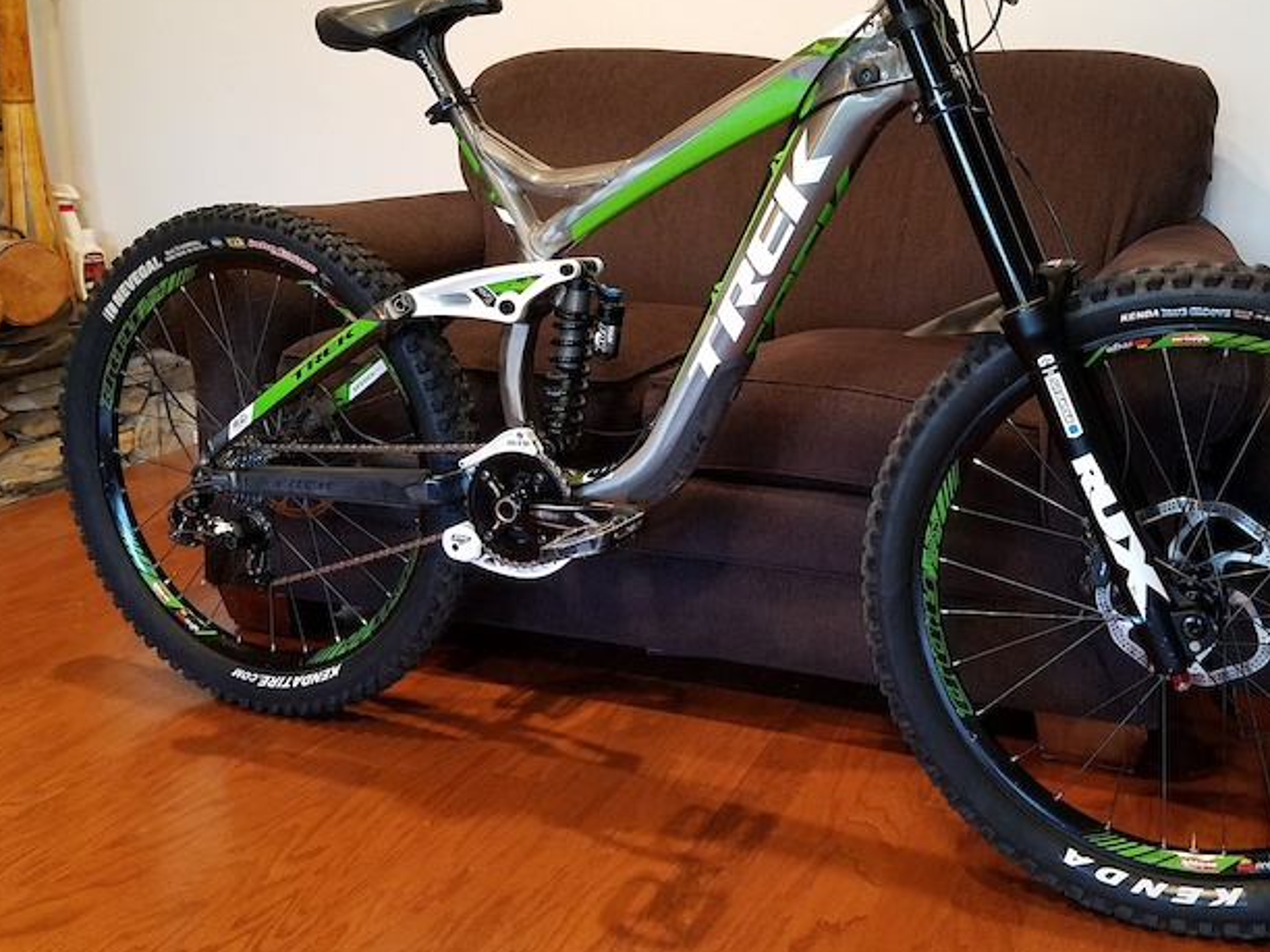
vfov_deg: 41.5
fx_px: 1247
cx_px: 816
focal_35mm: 34
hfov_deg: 53.2
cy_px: 359
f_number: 1.7
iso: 200
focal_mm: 4.2
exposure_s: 1/20
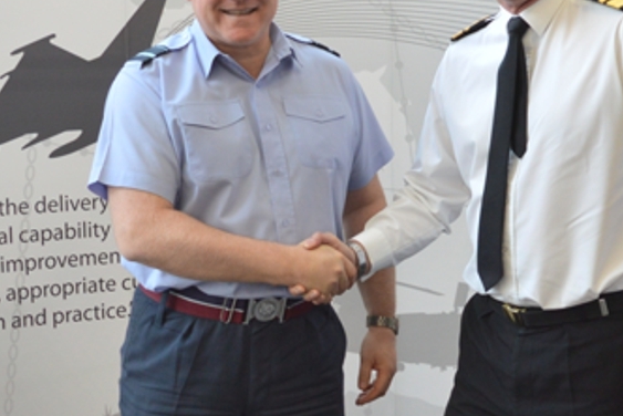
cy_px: 154
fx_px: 796
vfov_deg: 29.2
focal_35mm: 46
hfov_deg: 42.4
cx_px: 390
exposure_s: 1/60
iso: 400
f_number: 4
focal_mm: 18
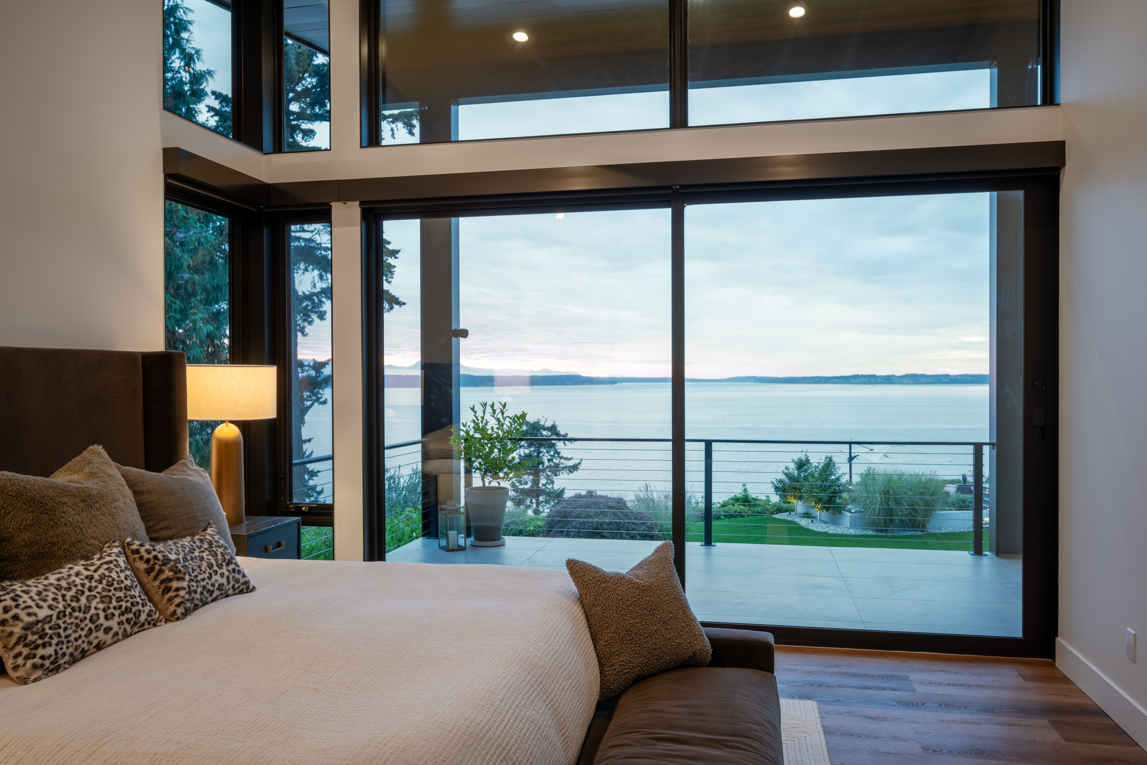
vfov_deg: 50.4
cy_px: 382
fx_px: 812
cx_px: 574
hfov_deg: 70.4
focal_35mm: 26
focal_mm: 25.5
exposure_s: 1/3
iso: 64
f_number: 8
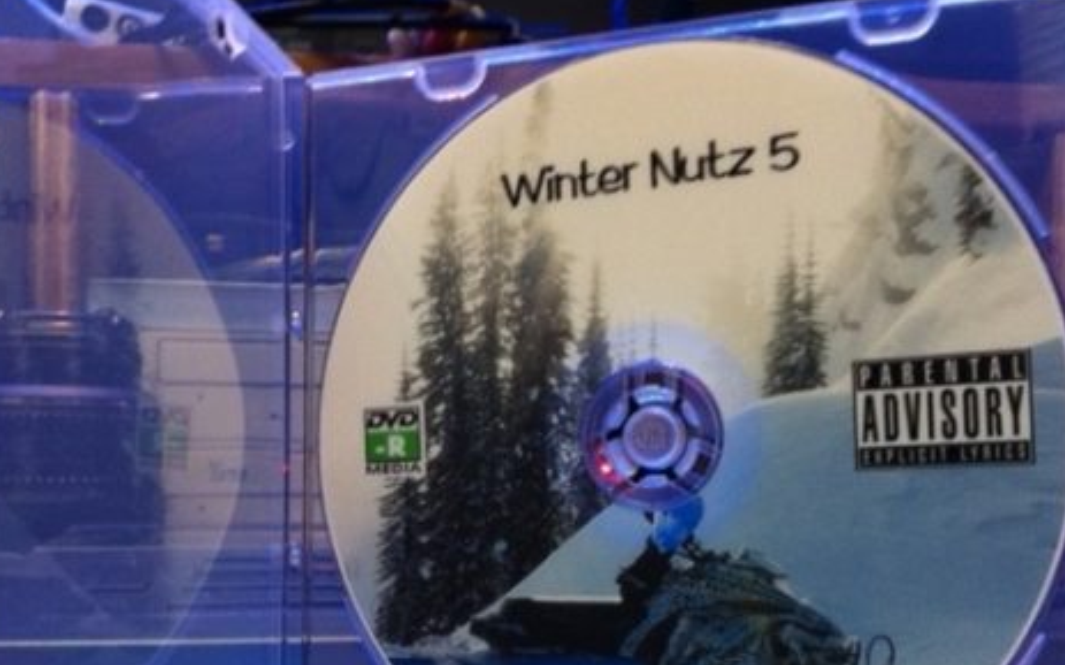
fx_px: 1393
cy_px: 488
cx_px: 513
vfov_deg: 26.5
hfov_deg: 41.8
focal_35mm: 48
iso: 200
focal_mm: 3.85
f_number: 2.8
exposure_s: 1/15
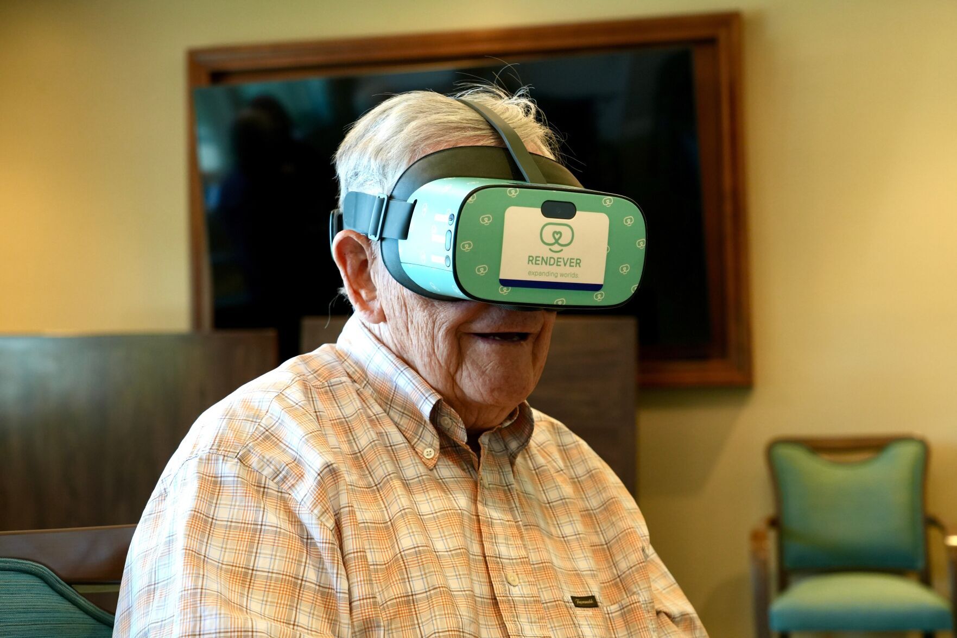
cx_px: 478
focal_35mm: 63
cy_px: 319
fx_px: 1674
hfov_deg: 31.9
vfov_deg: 21.6
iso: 1250
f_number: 6.3
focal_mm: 63
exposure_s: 1/125
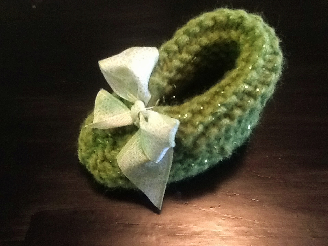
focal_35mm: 44
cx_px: 164
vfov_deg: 32.9
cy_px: 123
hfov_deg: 42.9
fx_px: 417
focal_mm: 2.03
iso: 320
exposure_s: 1/20
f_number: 2.4
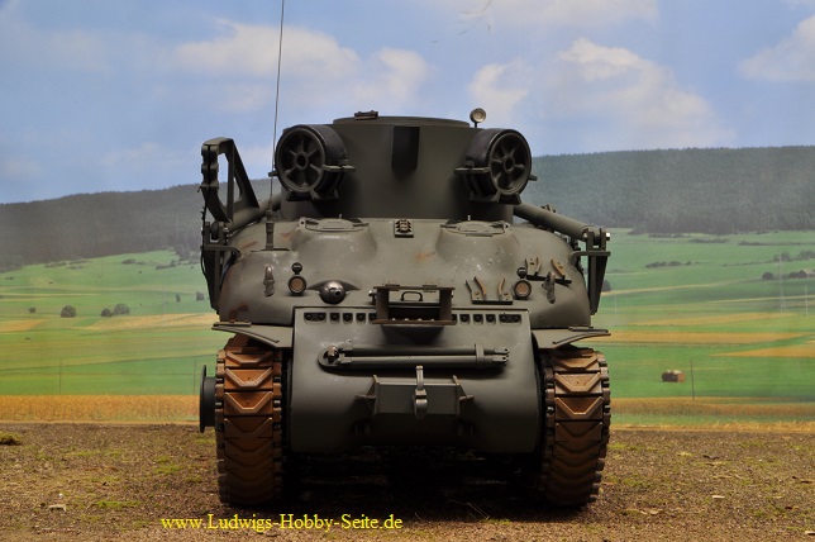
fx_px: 1764
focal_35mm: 78
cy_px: 271
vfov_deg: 17.5
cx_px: 408
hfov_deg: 26.0
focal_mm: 52
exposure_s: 2
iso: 200
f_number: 32
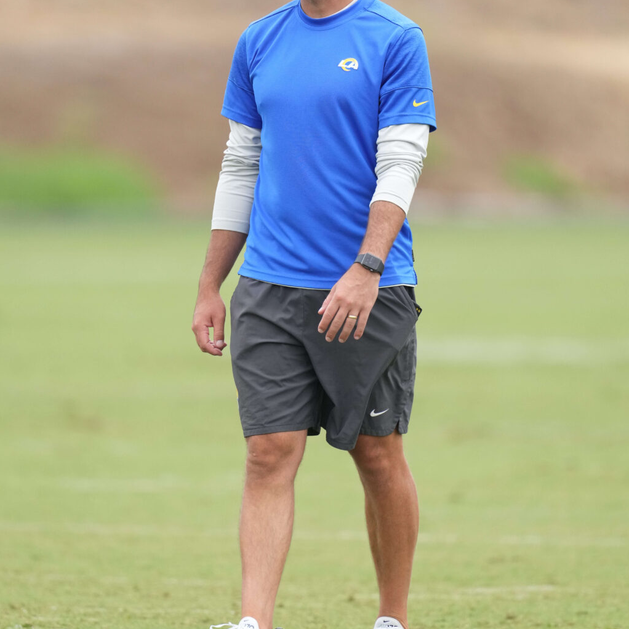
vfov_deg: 1.6
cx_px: 314
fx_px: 22059
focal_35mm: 1073
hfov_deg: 1.6
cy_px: 249
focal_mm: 840
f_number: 5.6
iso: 2000
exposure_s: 1/3200
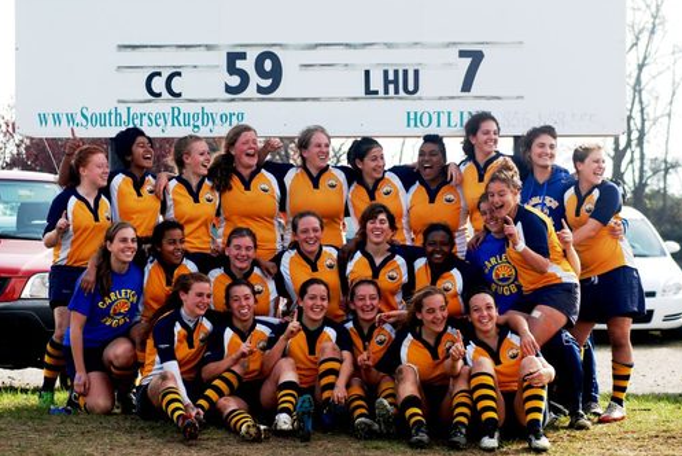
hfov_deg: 14.3
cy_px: 227
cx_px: 342
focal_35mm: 144
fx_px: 2720
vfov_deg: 9.6
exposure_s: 1/400
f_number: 5
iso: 200
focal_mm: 95
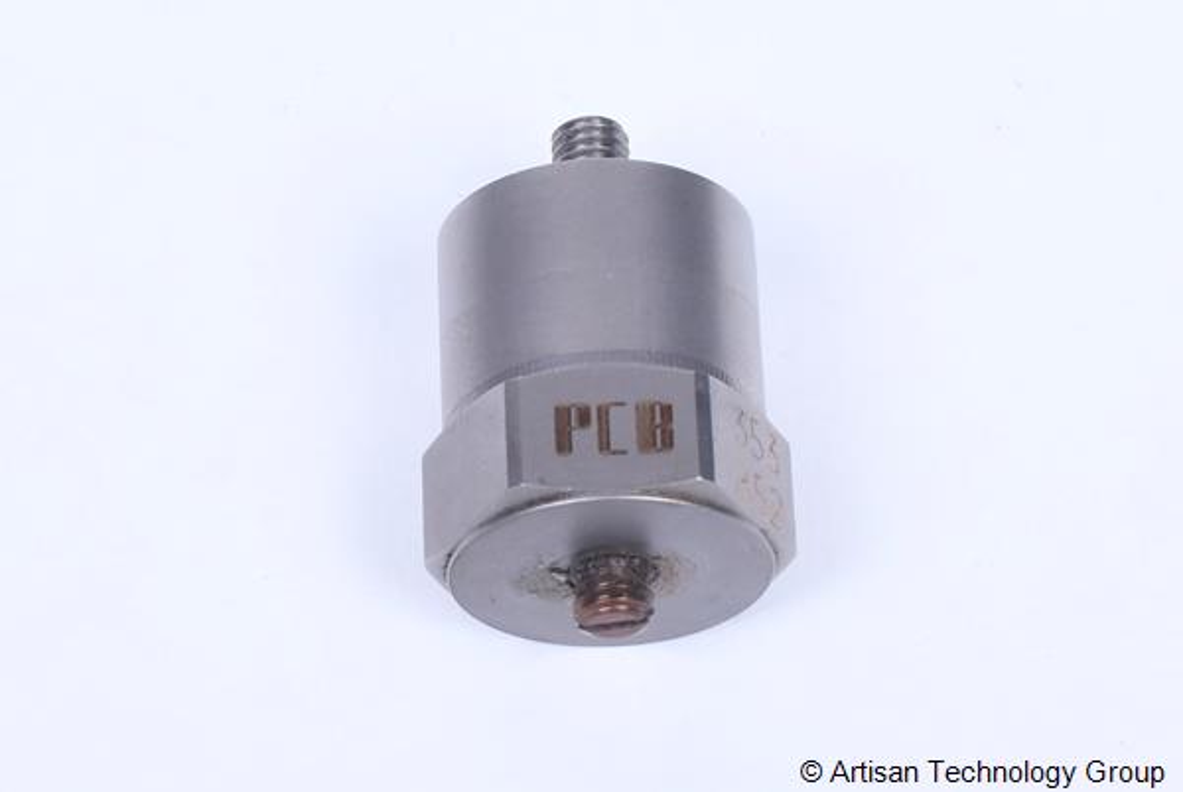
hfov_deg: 38.8
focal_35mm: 51
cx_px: 592
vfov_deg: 26.6
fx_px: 1678
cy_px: 396
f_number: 14
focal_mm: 34
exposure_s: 1/200
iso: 200
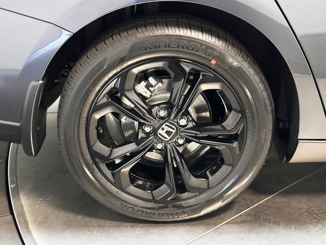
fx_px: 452
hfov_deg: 39.7
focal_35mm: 48
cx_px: 163
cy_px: 122
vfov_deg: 30.3
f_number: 1.78
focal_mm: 6.86
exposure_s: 1/20
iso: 640
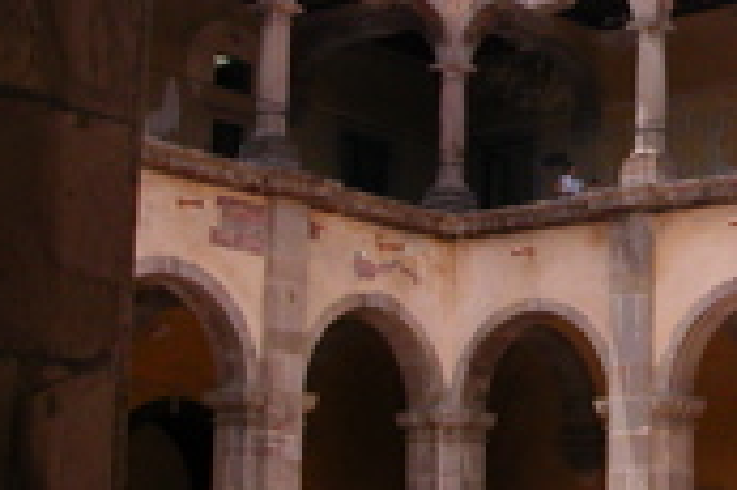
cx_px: 763
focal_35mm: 89
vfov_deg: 15.3
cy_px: 222
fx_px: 1820
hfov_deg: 21.9
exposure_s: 1/401
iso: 100
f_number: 4.5
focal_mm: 5.6
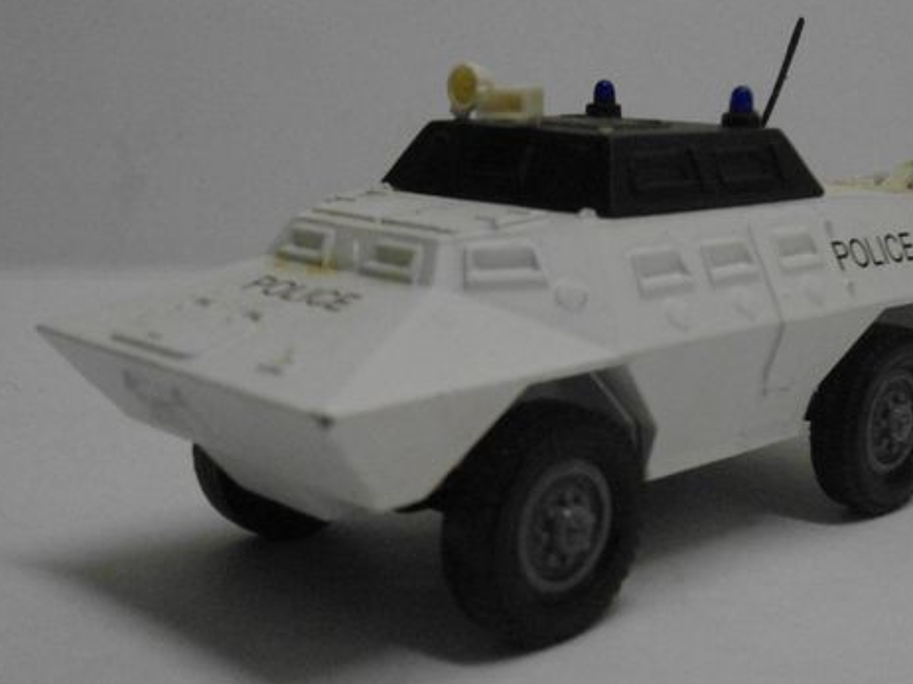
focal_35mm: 57
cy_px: 367
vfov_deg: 25.6
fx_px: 1503
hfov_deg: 33.7
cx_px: 550
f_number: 3.5
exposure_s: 1/160
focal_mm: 7.9
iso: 800
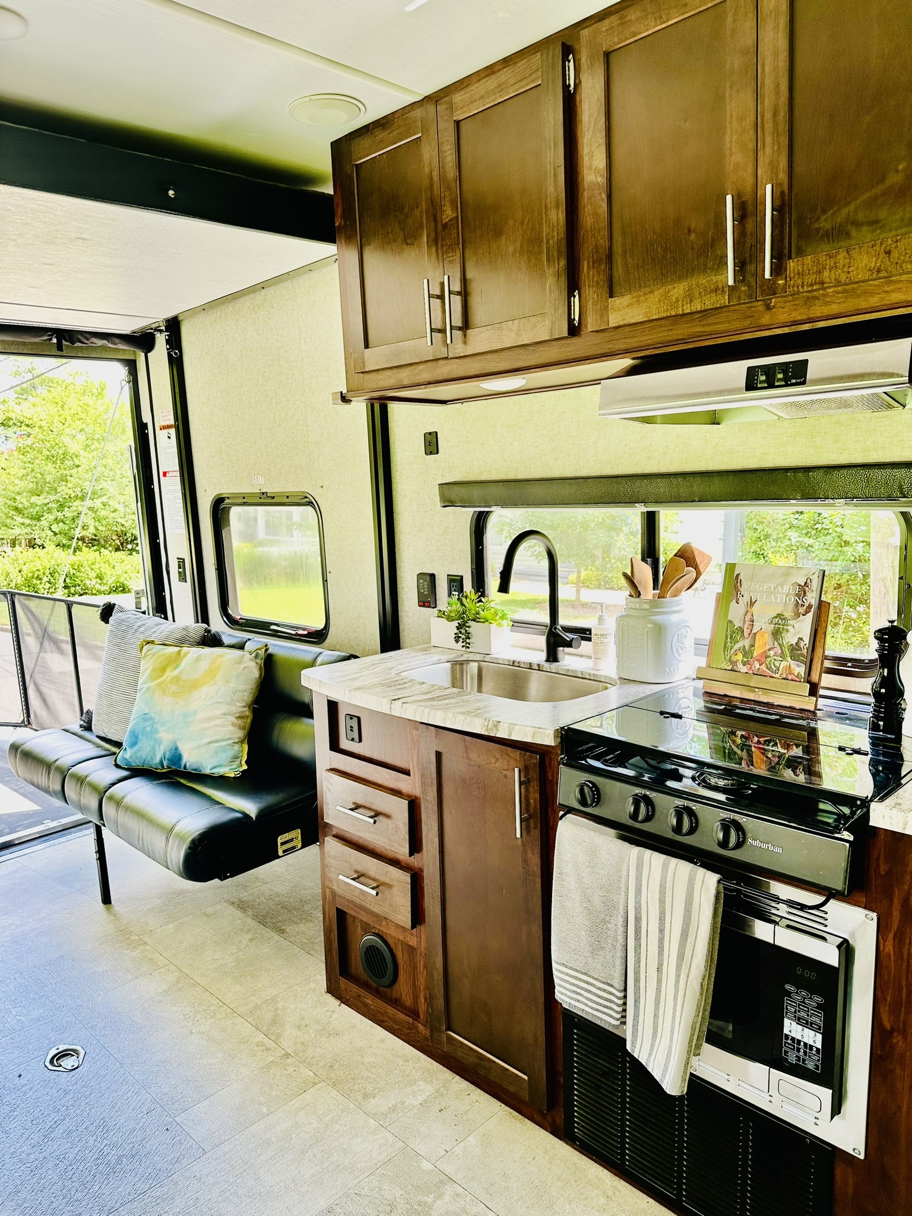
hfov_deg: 56.8
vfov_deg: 71.6
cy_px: 608
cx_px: 456
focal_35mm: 24
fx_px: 843
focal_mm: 6.86
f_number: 1.78
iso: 64
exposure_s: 1/121
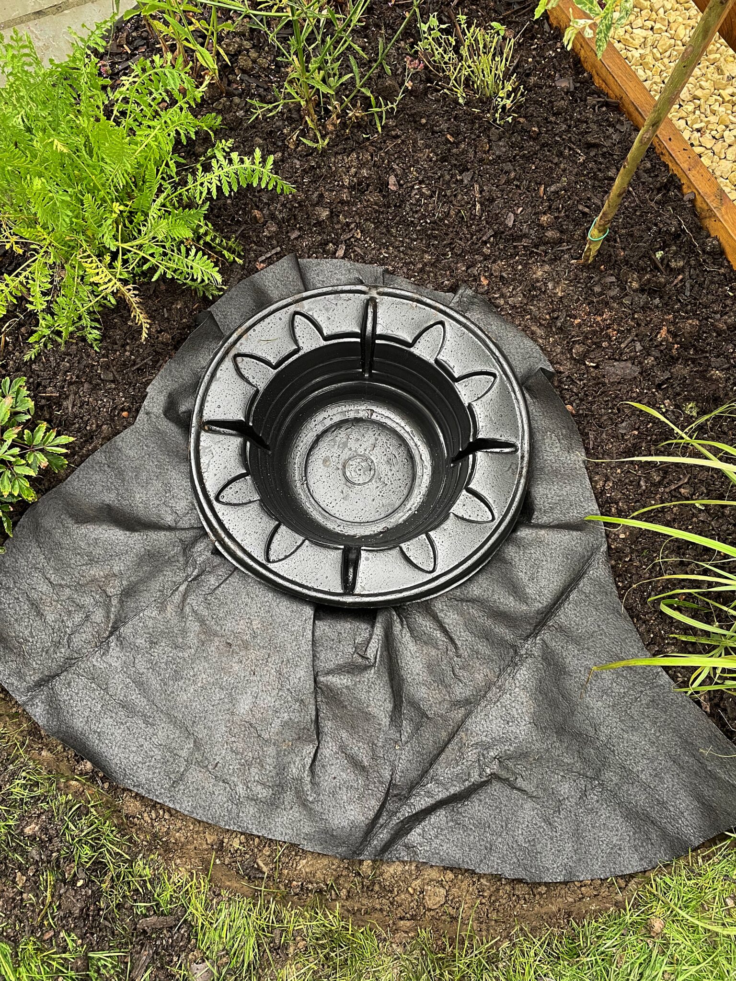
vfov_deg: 67.3
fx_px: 737
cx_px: 368
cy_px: 490
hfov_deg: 53.1
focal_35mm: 26
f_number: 1.6
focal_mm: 4.2
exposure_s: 1/74
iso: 125
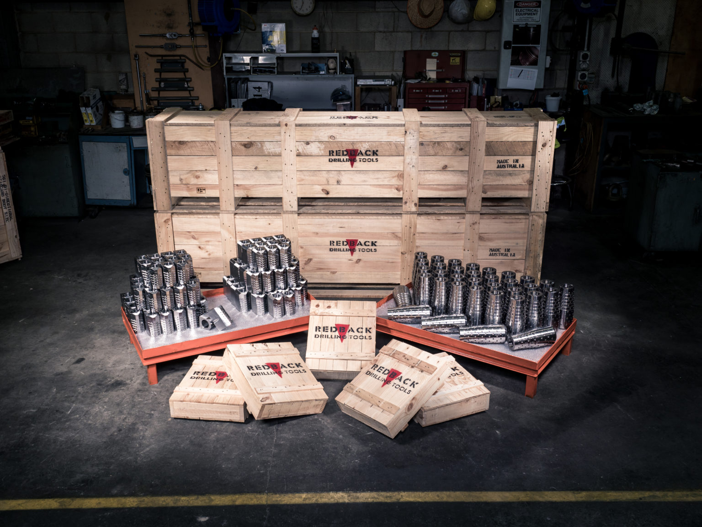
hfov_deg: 54.0
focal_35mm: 34
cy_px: 264
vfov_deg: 41.8
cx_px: 351
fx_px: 690
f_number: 5
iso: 200
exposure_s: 1/250
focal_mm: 17
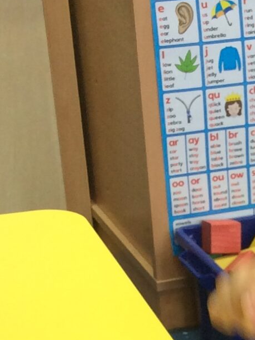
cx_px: 354
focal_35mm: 134
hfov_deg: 10.7
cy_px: 439
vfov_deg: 14.2
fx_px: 1318
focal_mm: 3.3
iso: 64
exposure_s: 1/25
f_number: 2.4
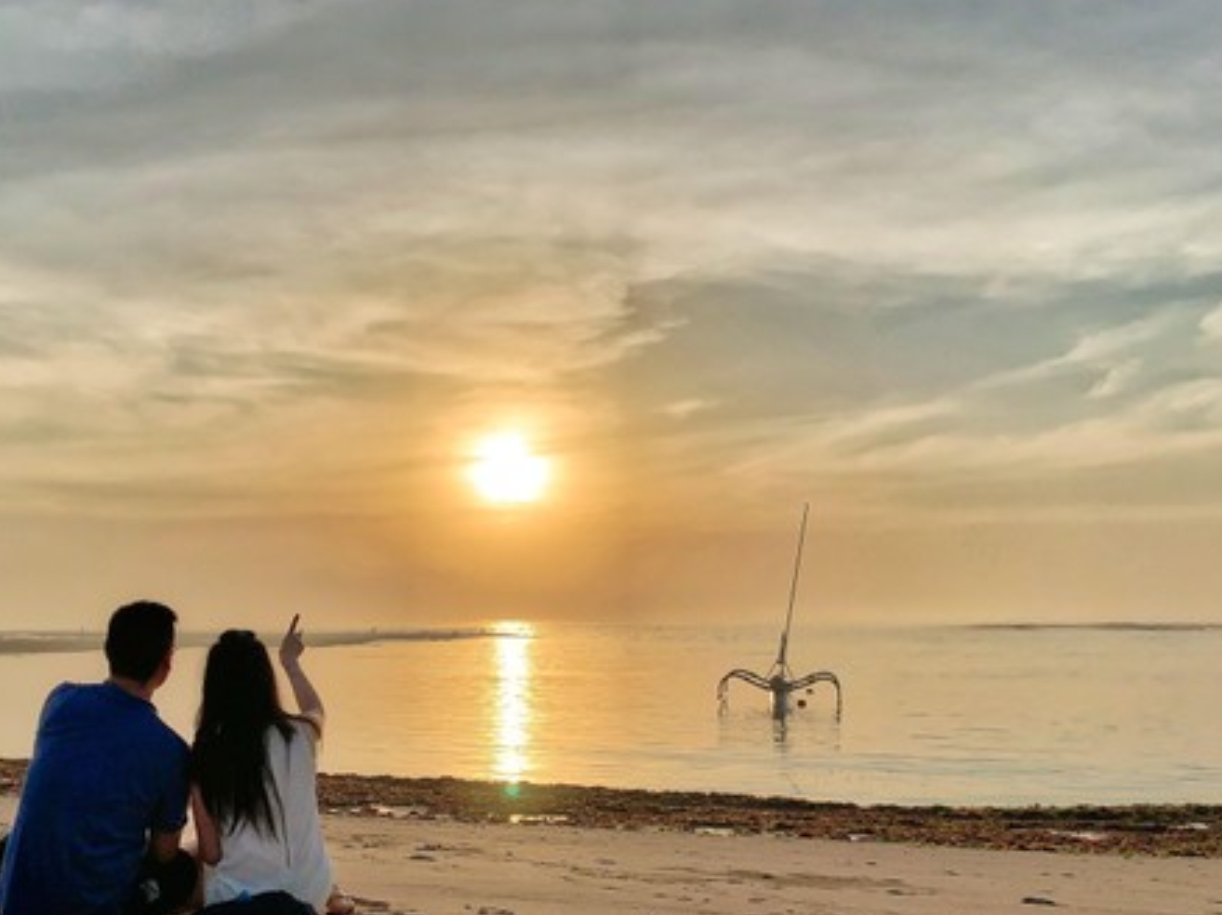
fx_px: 1341
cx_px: 519
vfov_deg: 37.1
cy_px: 636
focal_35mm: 38
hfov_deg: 48.8
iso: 25
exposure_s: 1/4673
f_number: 1.8
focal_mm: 4.3
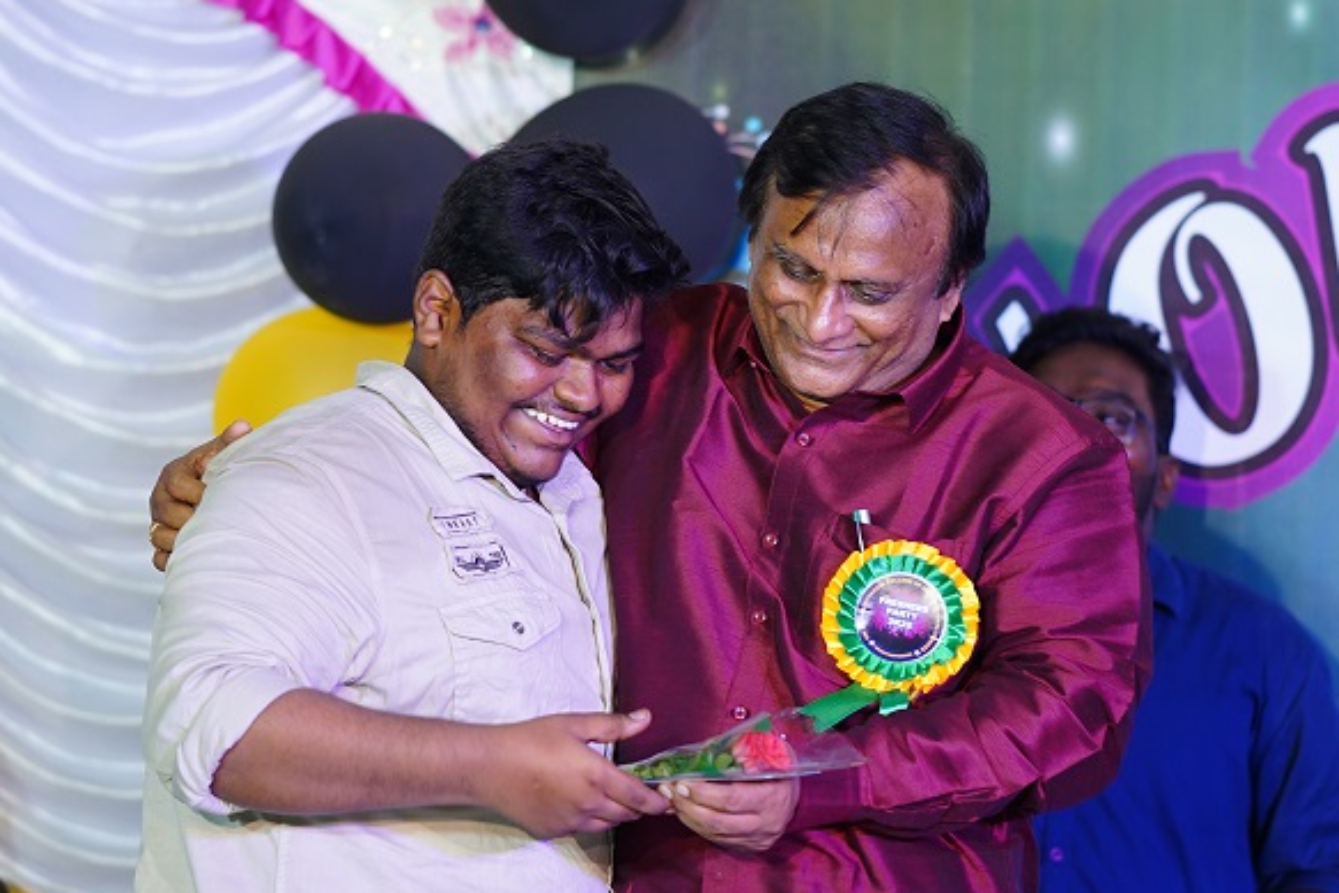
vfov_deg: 6.3
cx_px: 721
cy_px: 430
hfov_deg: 9.4
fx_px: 8110
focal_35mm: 218
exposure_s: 1/125
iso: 200
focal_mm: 85
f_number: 1.4
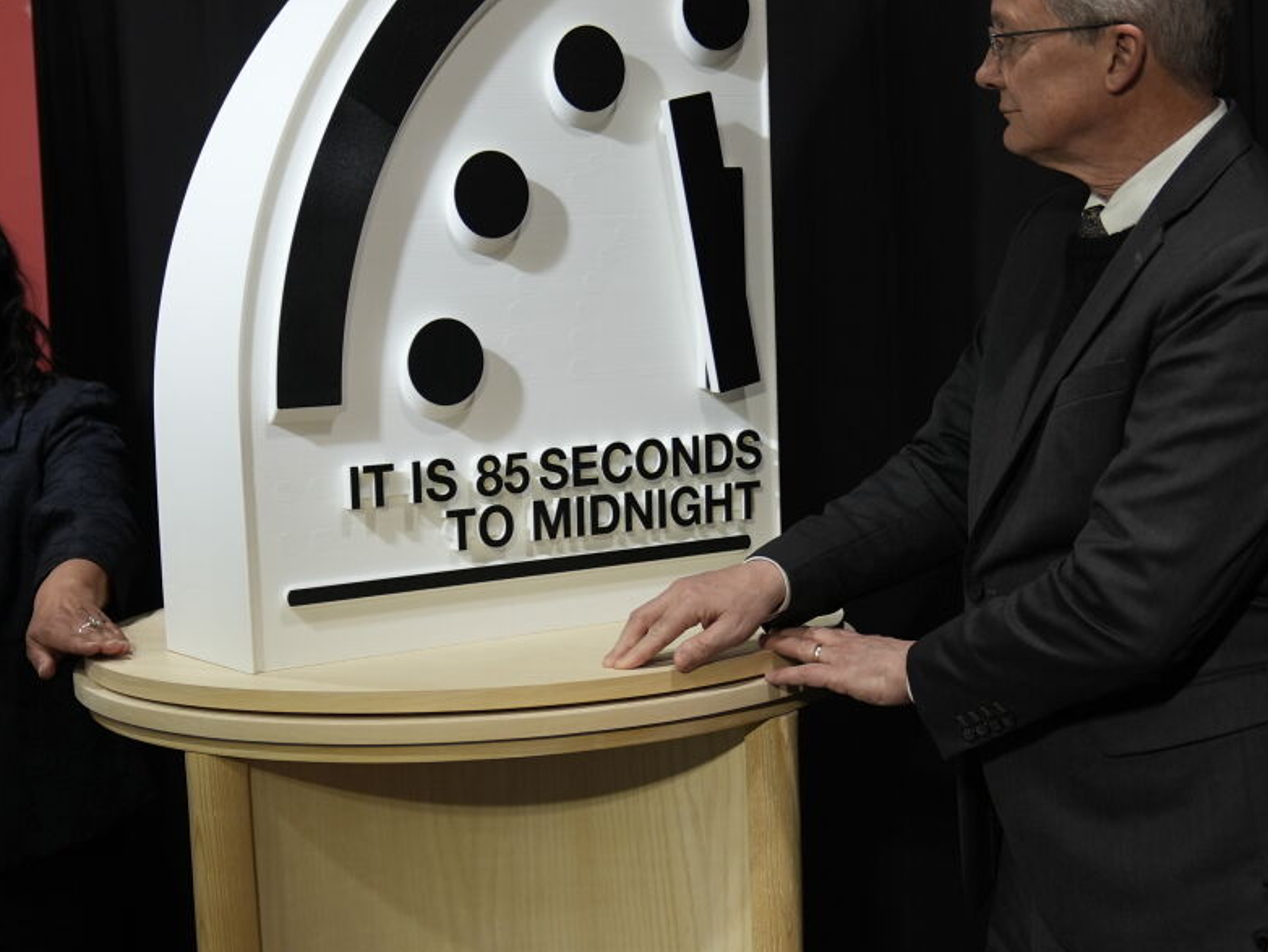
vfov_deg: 22.6
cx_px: 643
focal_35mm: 65
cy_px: 575
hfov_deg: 29.8
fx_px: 2382
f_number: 2.8
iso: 640
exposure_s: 1/160
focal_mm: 30
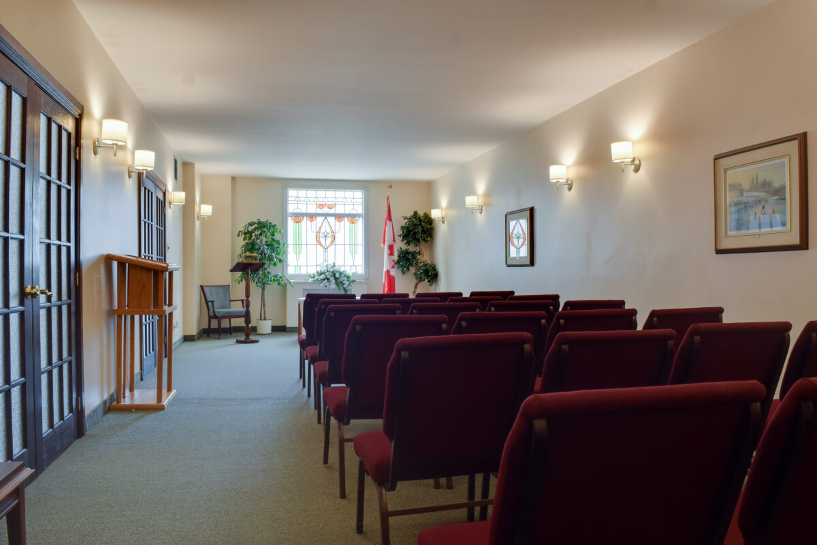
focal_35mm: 27
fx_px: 613
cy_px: 272
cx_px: 408
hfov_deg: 67.4
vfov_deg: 47.9
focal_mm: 18
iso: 100
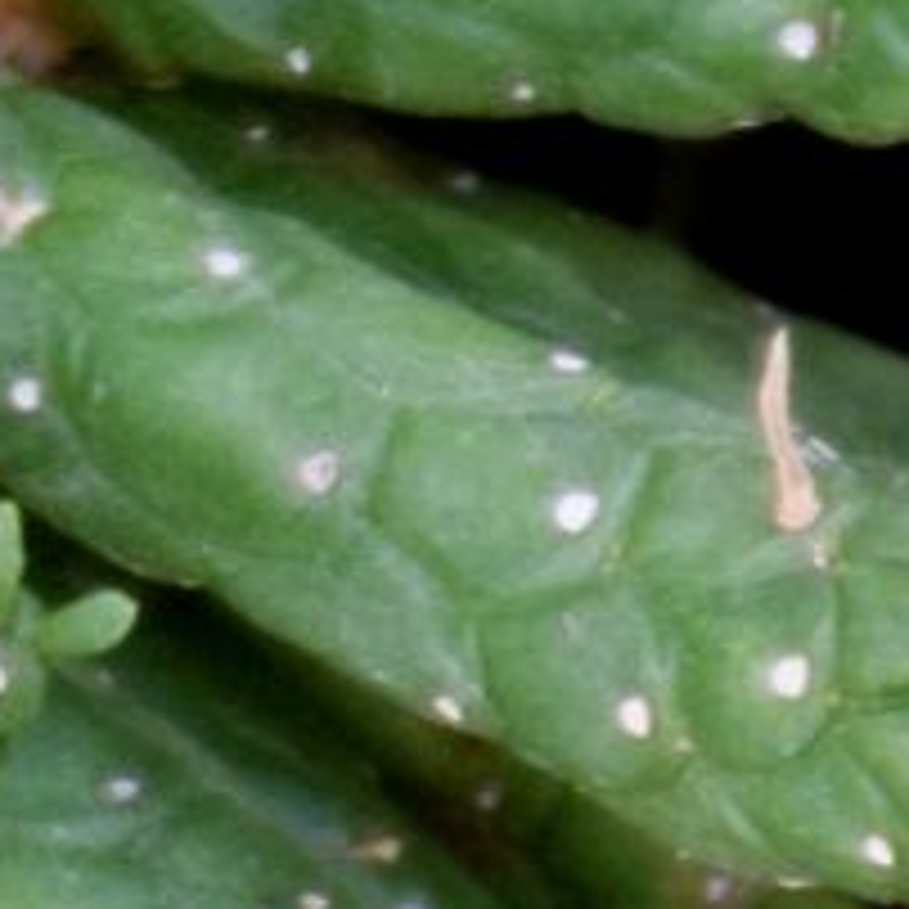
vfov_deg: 0.5
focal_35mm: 3495
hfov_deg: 0.5
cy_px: -493
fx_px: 103834
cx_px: -842
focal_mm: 270
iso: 560
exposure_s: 1/250
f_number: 6.3
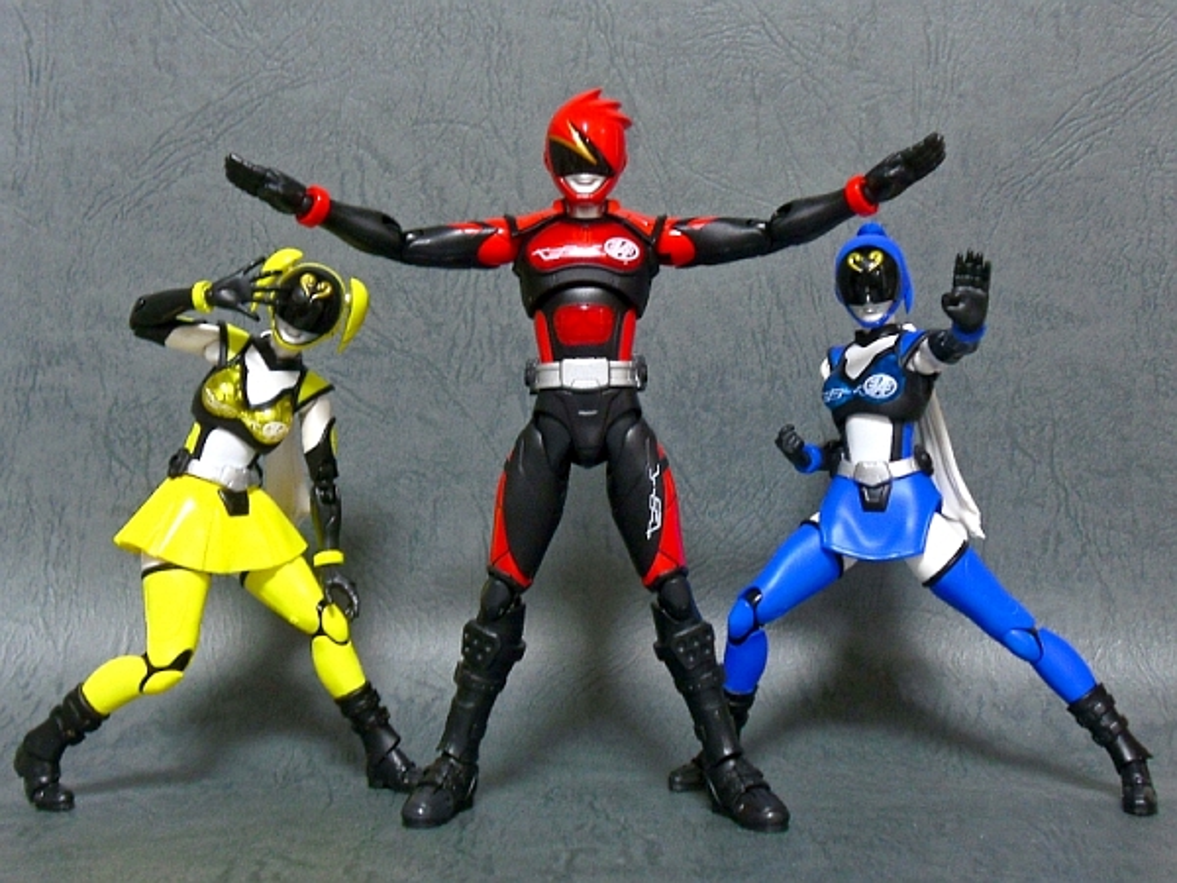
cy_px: 442
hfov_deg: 56.8
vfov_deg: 44.2
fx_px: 1088
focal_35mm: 32
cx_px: 588
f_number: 3.5
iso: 100
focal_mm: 5.8
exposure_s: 1/2.5
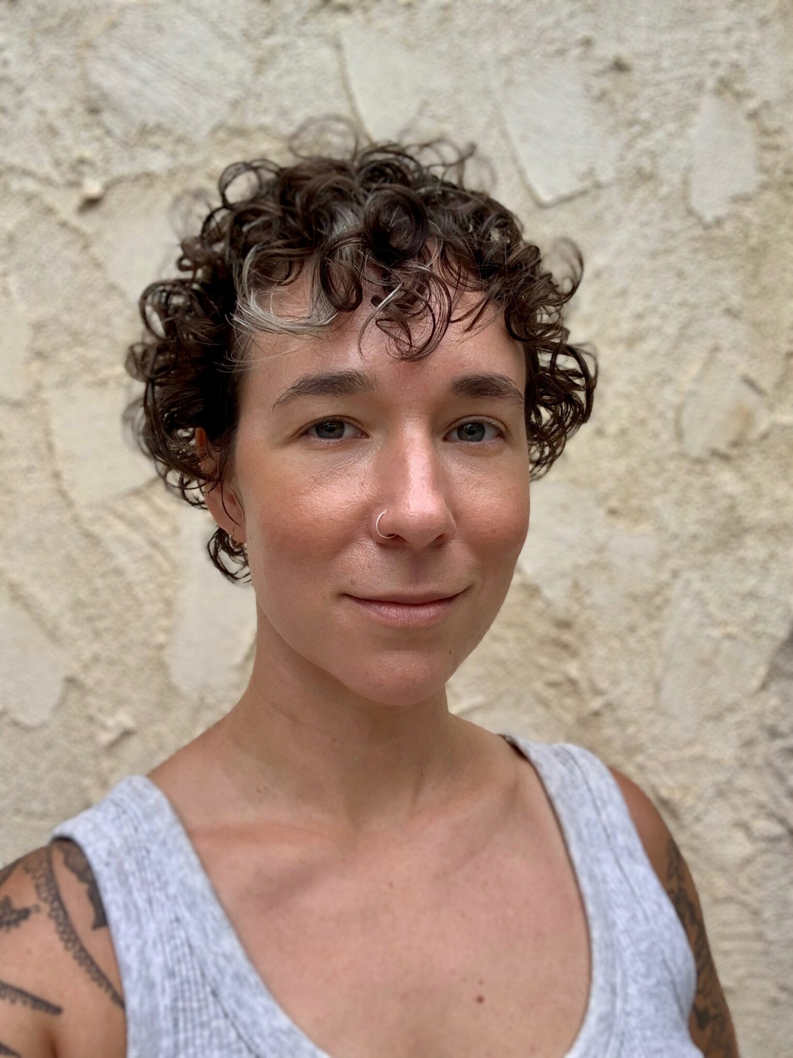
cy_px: 529
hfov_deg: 44.2
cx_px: 396
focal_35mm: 32
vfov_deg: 56.8
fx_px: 977
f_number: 2.2
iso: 64
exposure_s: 1/121
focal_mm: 2.87
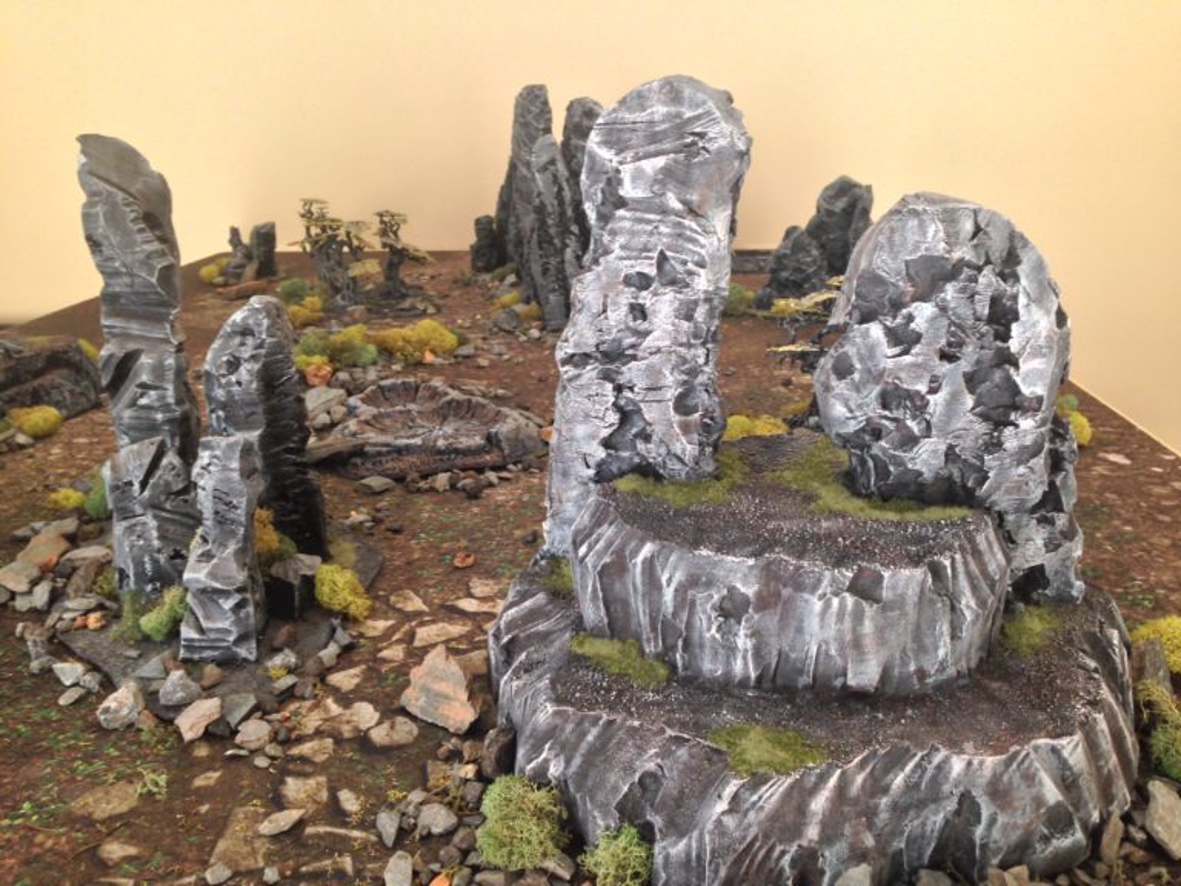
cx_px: 590
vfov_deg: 42.9
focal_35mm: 33
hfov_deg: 55.4
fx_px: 1126
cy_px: 443
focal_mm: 4.12
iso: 64
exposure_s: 1/20
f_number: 2.4
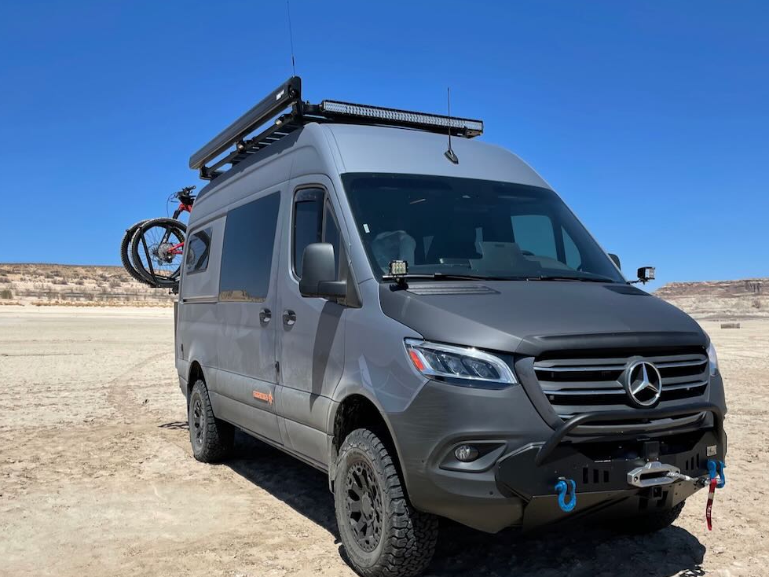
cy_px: 355
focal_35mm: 34
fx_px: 755
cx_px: 397
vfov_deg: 41.5
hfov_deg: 54.0
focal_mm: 4.2
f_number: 1.6
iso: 32
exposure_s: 1/5051
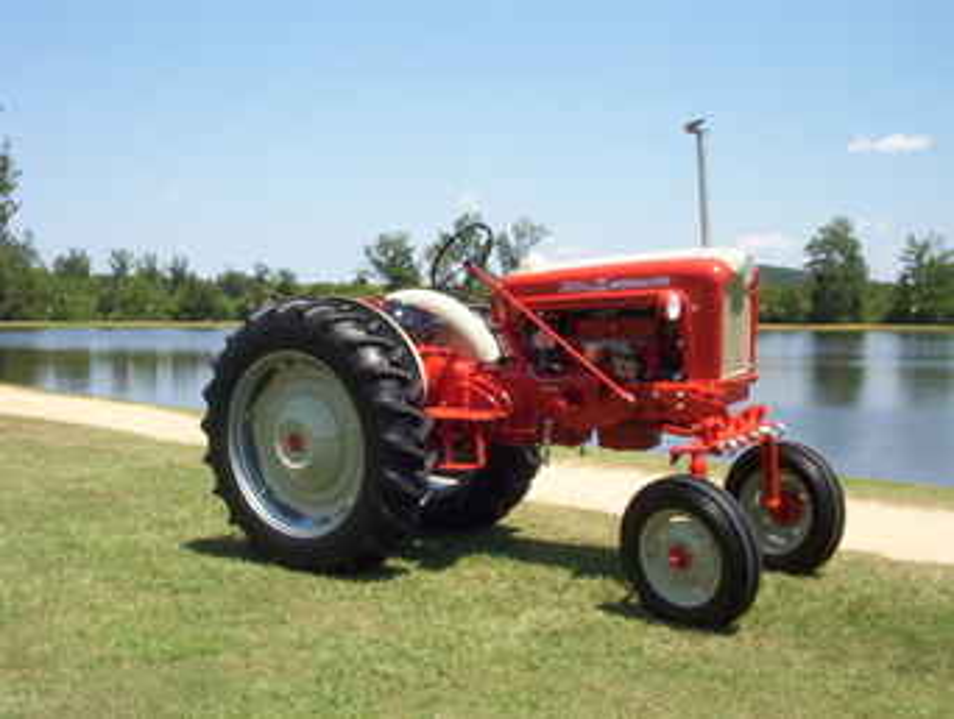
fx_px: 1077
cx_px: 477
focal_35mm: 39
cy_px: 360
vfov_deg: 36.9
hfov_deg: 47.8
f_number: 8
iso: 100
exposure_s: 1/163
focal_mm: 6
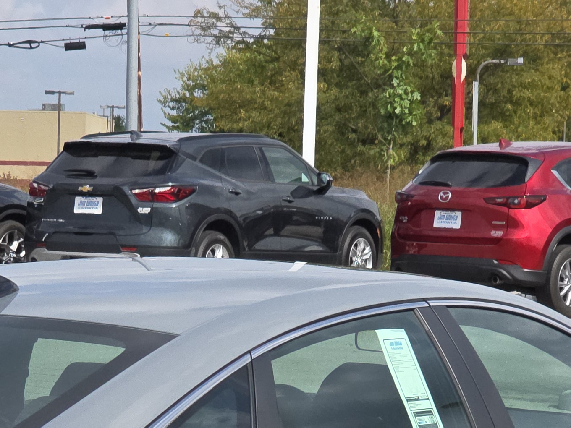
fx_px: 3349
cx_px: 108
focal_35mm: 203
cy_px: 566
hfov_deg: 9.7
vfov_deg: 7.2
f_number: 2.4
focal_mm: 7.9
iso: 50
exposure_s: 1/2049
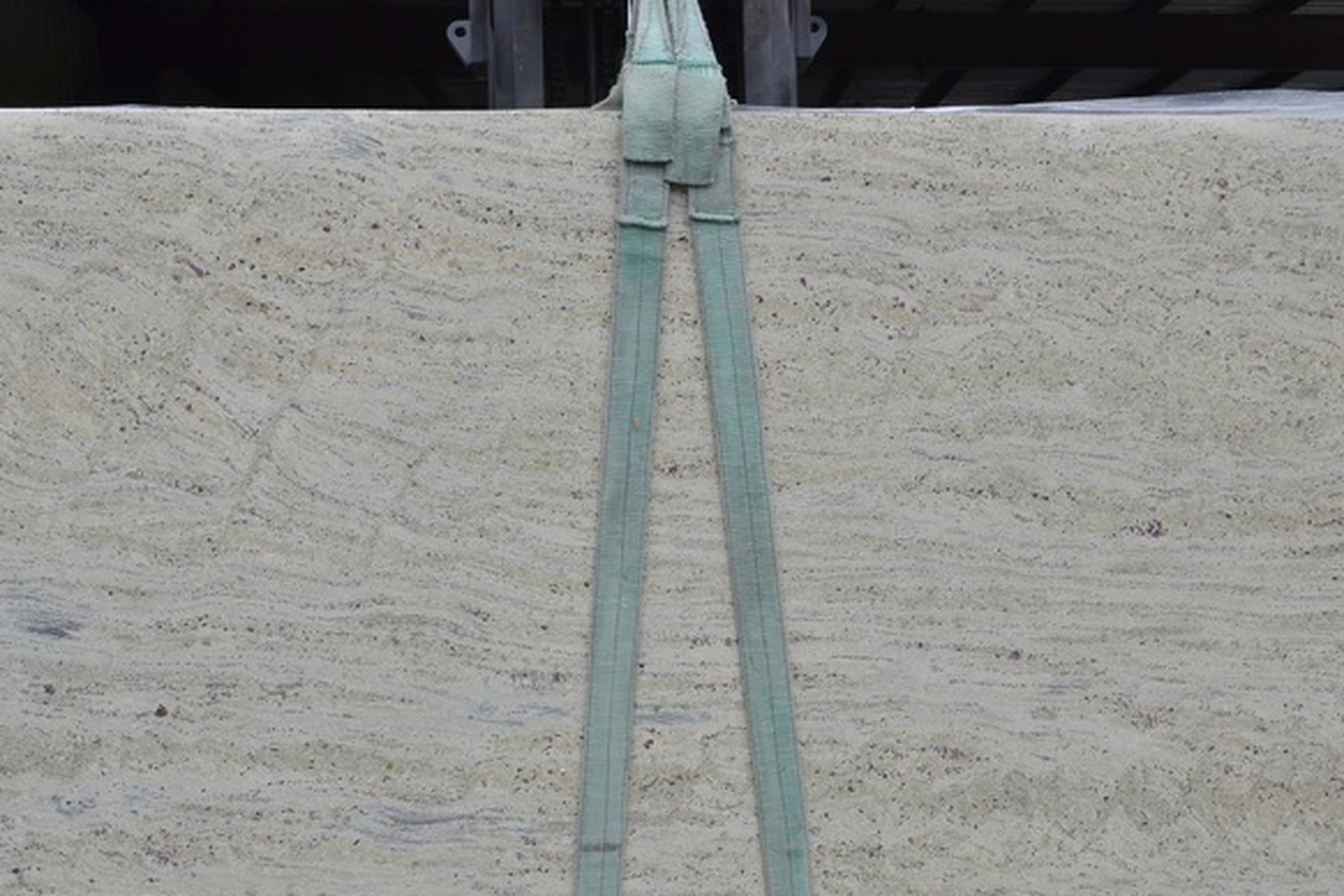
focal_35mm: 49
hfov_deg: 40.3
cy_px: 607
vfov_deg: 27.3
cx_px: 667
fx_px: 1829
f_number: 14
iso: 400
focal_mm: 24
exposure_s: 1/100
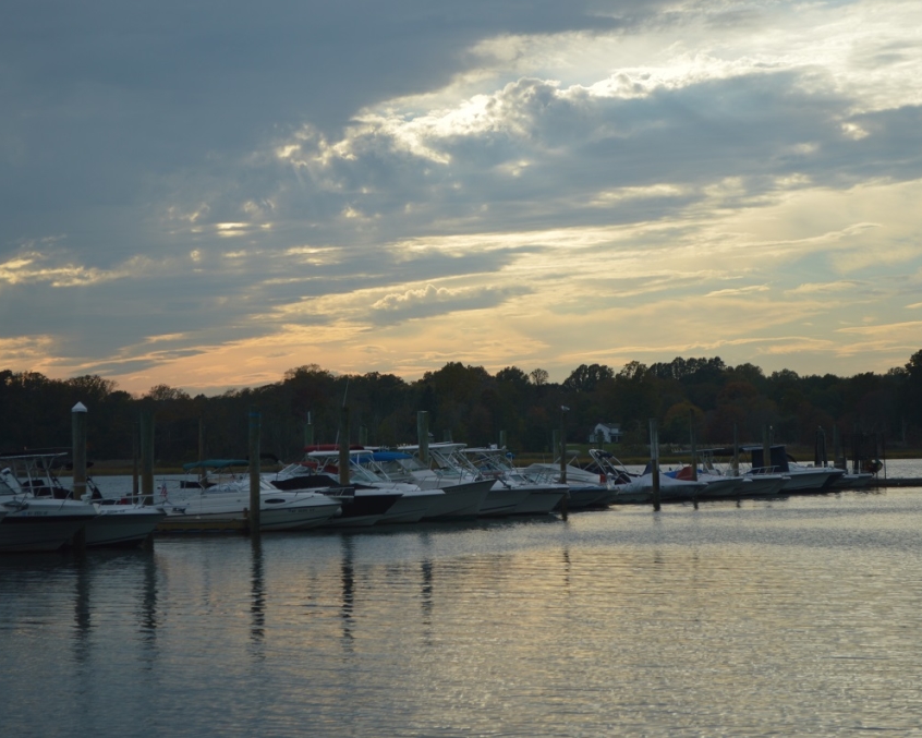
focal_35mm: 94
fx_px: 2554
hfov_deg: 20.5
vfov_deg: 16.4
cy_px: 370
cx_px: 481
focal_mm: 55
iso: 100
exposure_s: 1/400
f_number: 5.6
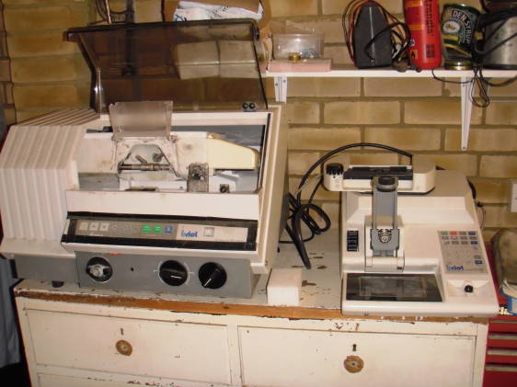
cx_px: 258
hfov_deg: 49.0
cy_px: 194
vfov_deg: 37.7
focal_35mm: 38
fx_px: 567
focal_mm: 6.7
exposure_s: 1/30
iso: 125
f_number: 3.5
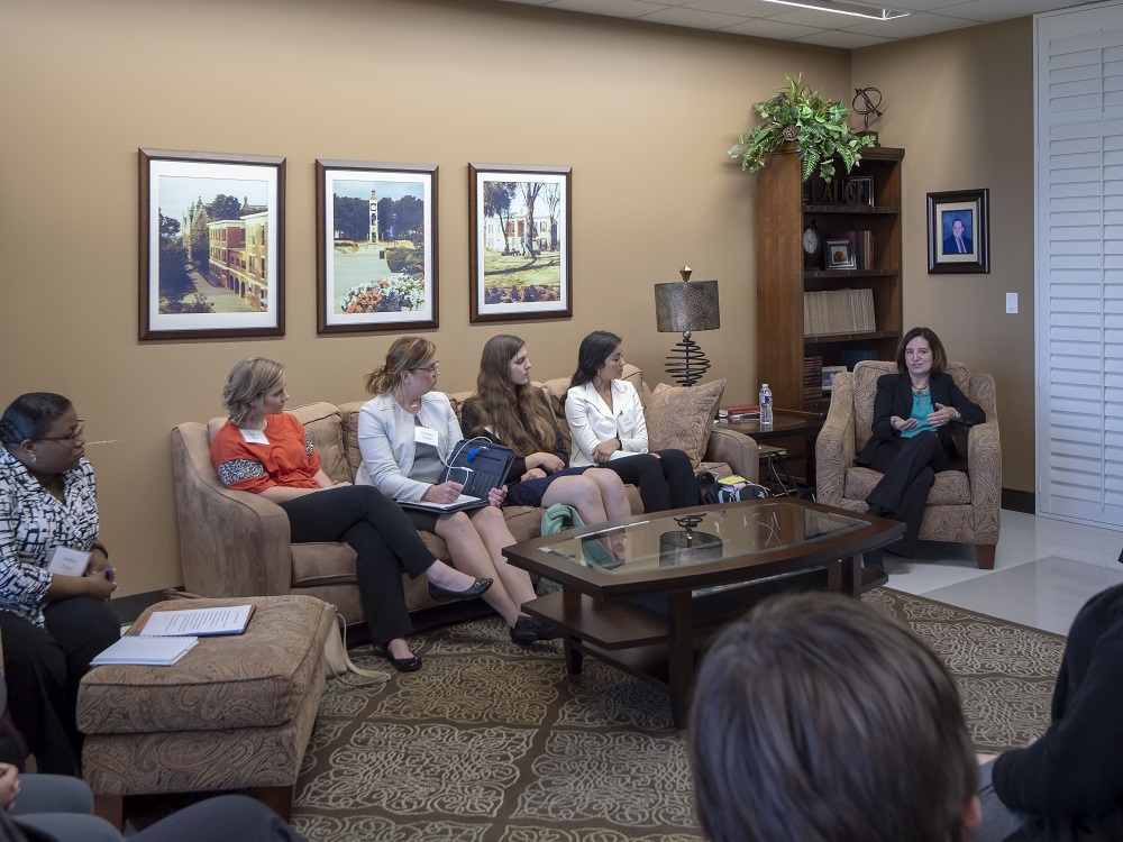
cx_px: 562
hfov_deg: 51.4
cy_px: 421
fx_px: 1168
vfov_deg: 39.7
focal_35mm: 36
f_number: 4
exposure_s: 1/60
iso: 800
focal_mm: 18
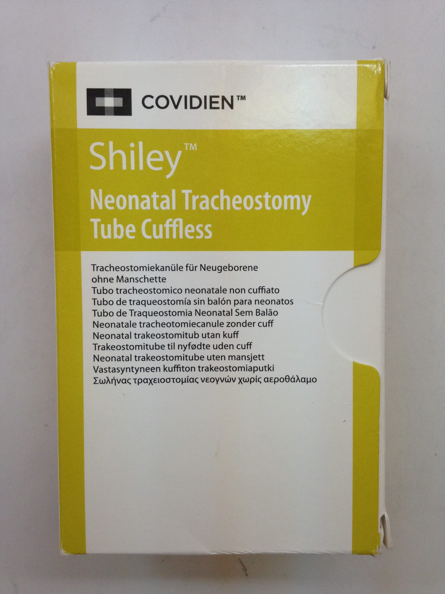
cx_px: 222
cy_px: 297
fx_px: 566
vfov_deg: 55.4
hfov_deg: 42.9
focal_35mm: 33
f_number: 2.4
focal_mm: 4.12
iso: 80
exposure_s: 1/120
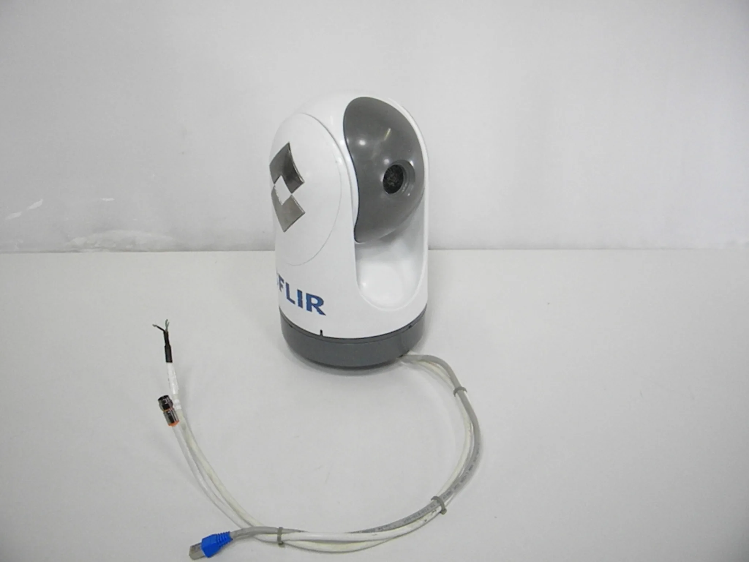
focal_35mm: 28
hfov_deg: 63.4
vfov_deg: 49.7
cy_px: 281
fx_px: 606
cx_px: 374
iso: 720
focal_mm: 5
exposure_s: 1/646
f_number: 3.5
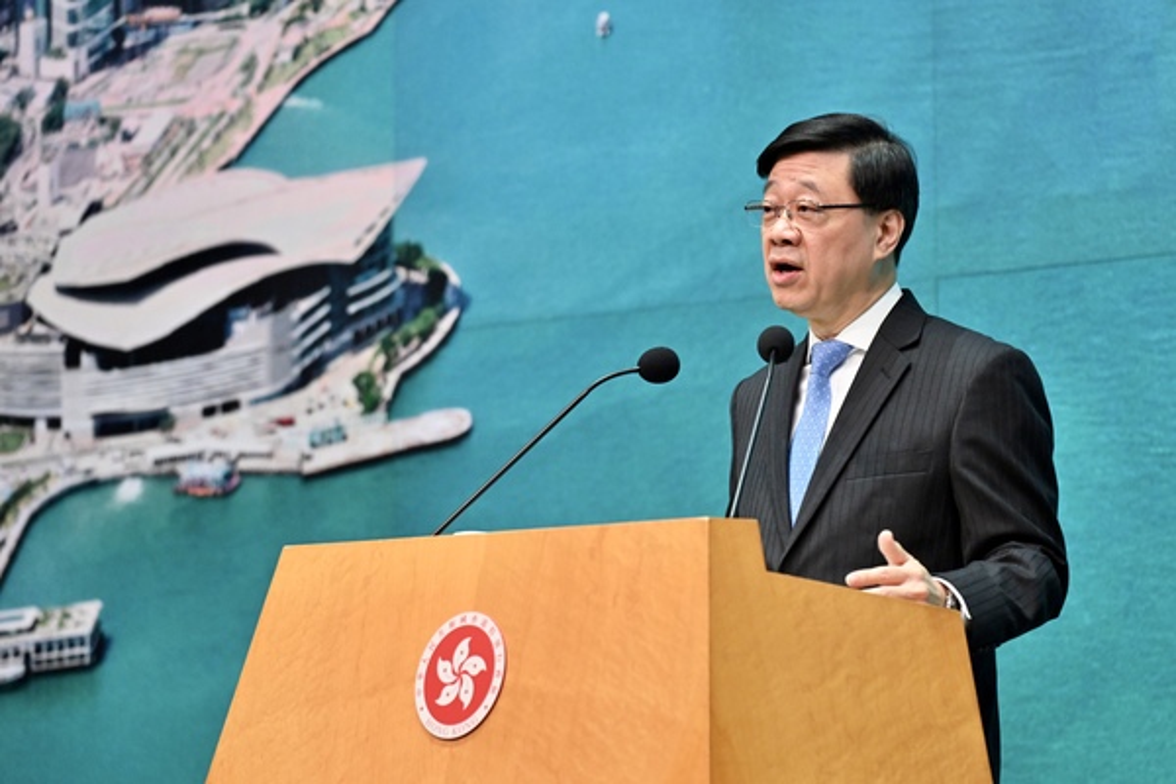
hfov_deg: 15.2
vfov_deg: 10.2
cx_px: 588
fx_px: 4410
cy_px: 392
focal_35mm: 135
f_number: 4.5
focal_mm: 135
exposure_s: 1/125
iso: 2500
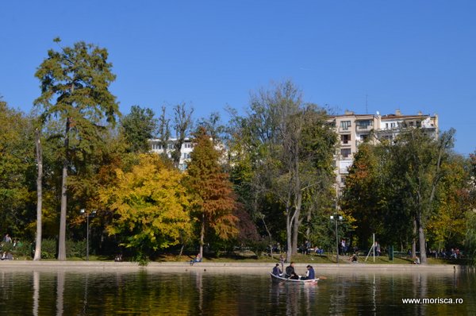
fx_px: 693
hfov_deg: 37.9
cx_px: 238
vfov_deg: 25.7
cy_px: 158
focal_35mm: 52
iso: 110
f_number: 8
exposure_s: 1/250
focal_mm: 35
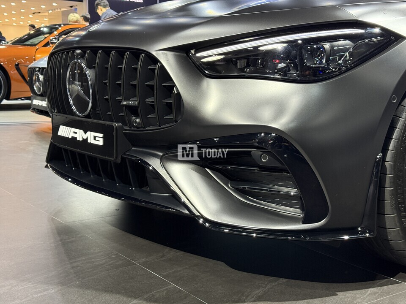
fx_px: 563
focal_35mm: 48
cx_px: 203
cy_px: 152
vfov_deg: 30.3
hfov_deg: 39.7
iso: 250
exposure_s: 1/58
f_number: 1.78
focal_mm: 6.76
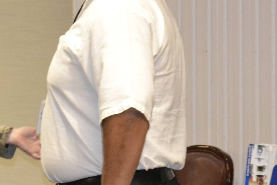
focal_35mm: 282
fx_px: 2169
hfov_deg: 7.3
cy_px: 91
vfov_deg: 4.9
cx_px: 60
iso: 2500
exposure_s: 1/60
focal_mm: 48
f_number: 5.3
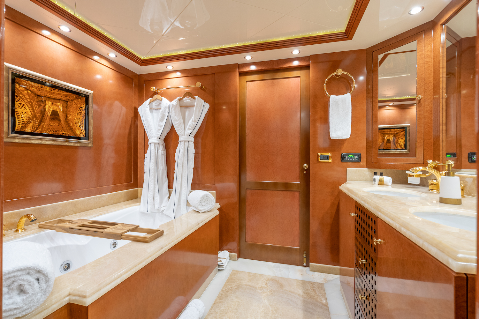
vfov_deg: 73.7
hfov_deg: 96.7
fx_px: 213
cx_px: 240
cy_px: 160
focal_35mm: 16
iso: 1000
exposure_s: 1/3
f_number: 8
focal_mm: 16
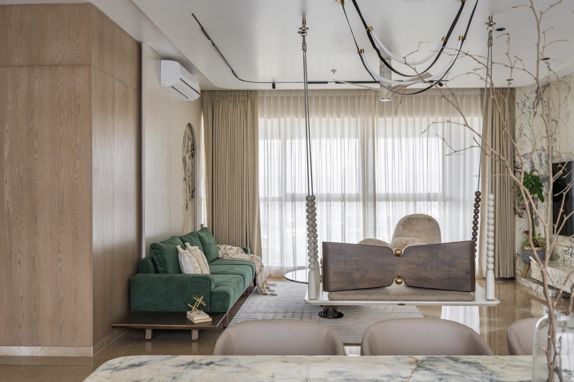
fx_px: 510
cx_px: 287
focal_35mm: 32
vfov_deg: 41.1
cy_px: 191
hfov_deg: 58.7
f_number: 8
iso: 160
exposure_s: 1/15
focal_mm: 32
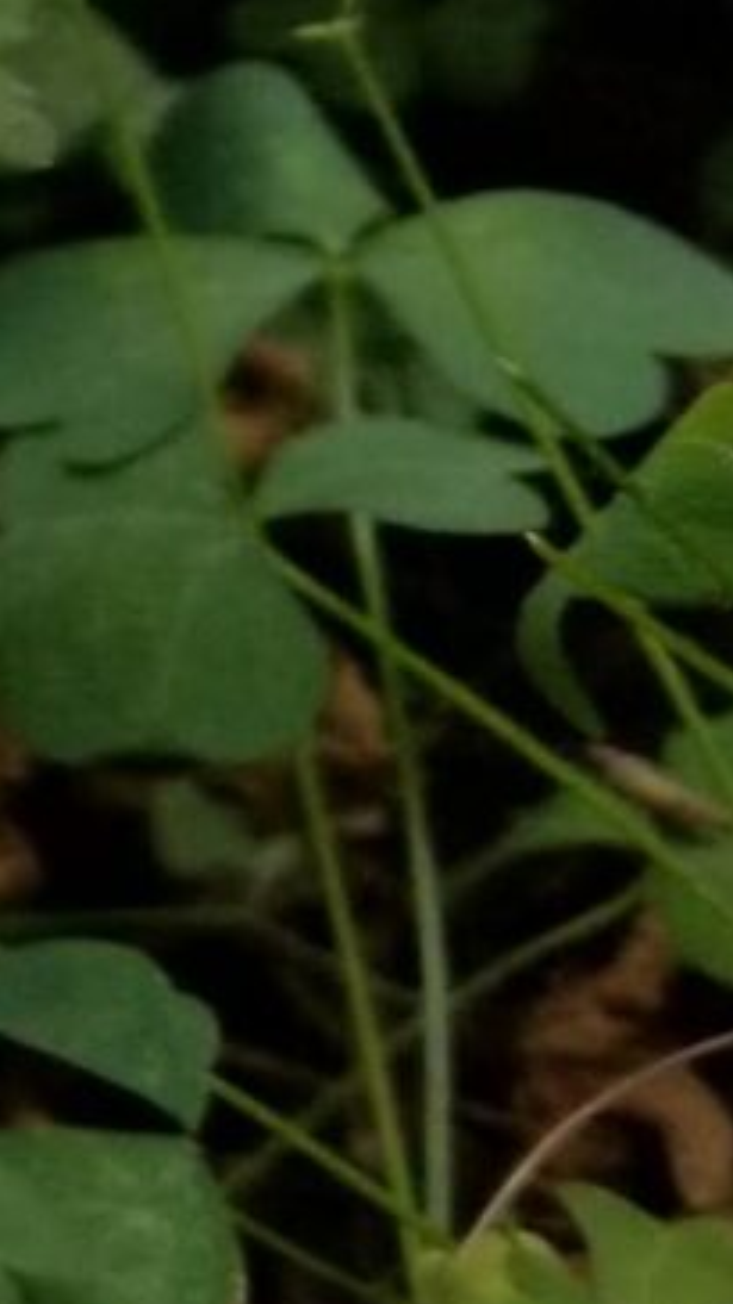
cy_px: 157
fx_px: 5500
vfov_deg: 13.4
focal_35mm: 159
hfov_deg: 6.4
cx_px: -2063
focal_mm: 4.25
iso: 50
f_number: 1.7
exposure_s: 1/606
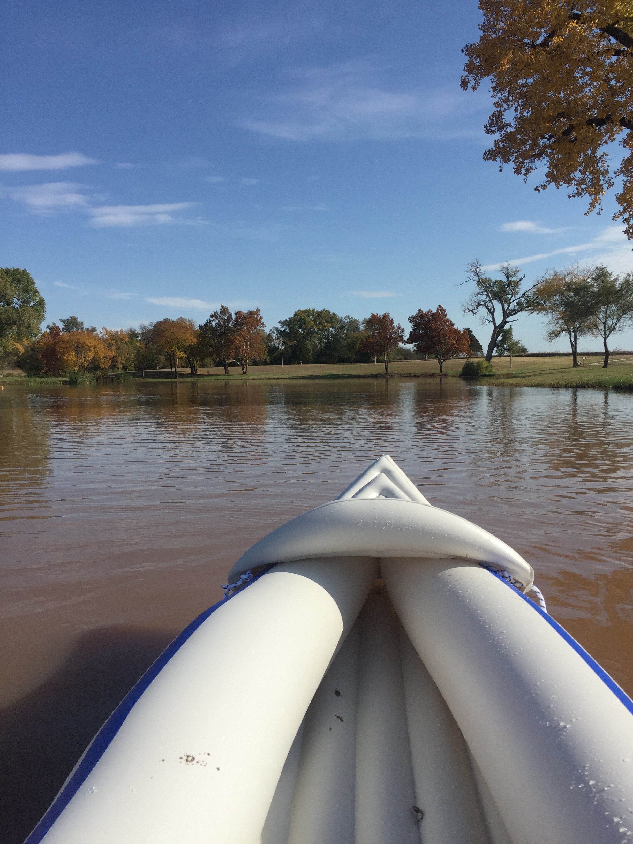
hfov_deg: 48.2
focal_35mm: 29
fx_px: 707
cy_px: 422
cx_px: 316
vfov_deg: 61.7
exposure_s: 1/2825
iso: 32
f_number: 2.2
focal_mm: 4.15
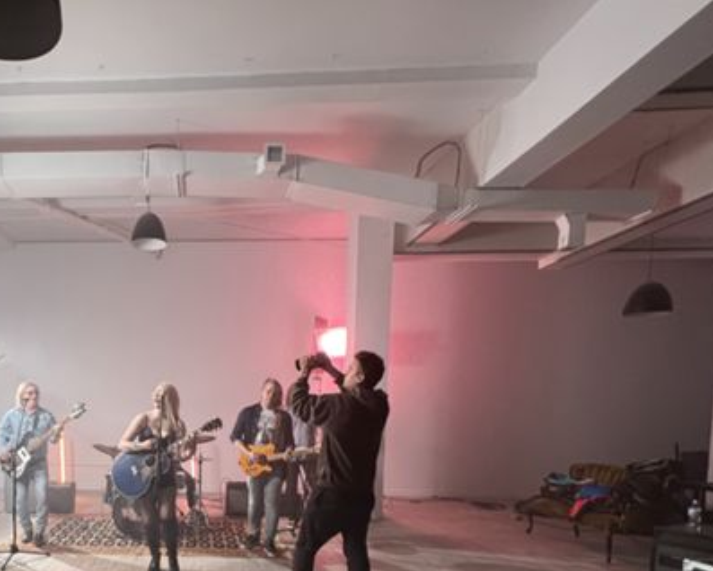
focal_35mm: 23
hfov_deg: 67.2
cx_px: 165
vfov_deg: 56.7
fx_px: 486
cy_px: 452
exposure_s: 1/120
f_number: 1.8
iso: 250
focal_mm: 1.57
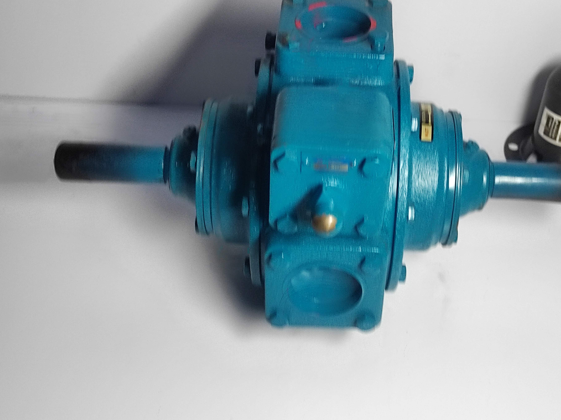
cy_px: 162
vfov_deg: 43.8
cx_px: 331
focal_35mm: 32
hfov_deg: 56.5
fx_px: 518
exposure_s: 1/50
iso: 352
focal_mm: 5.43
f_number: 1.89
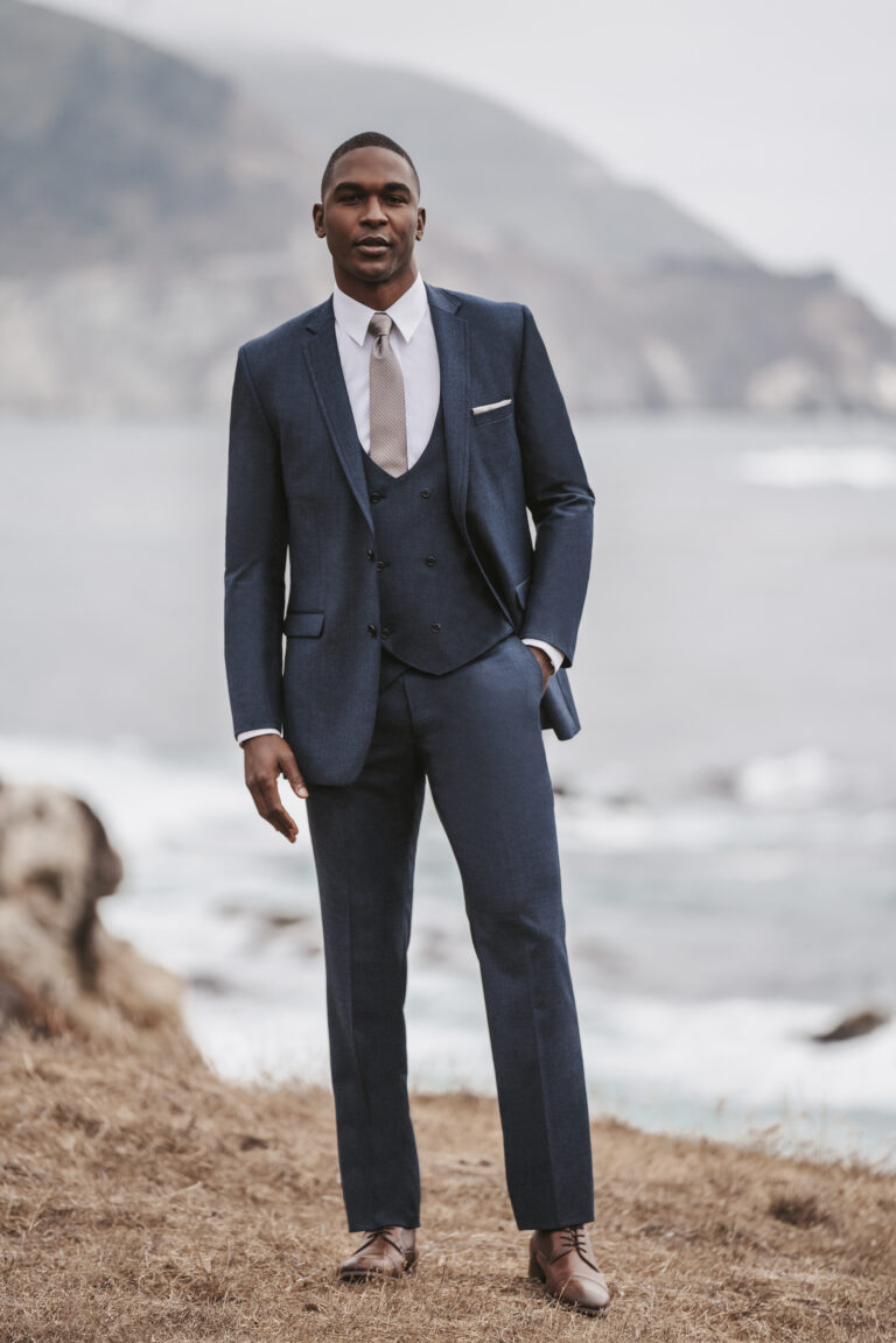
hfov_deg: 8.2
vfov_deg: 12.2
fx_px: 6272
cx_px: 448
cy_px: 672
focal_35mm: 168
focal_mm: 168
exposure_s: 1/1250
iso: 100
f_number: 2.8
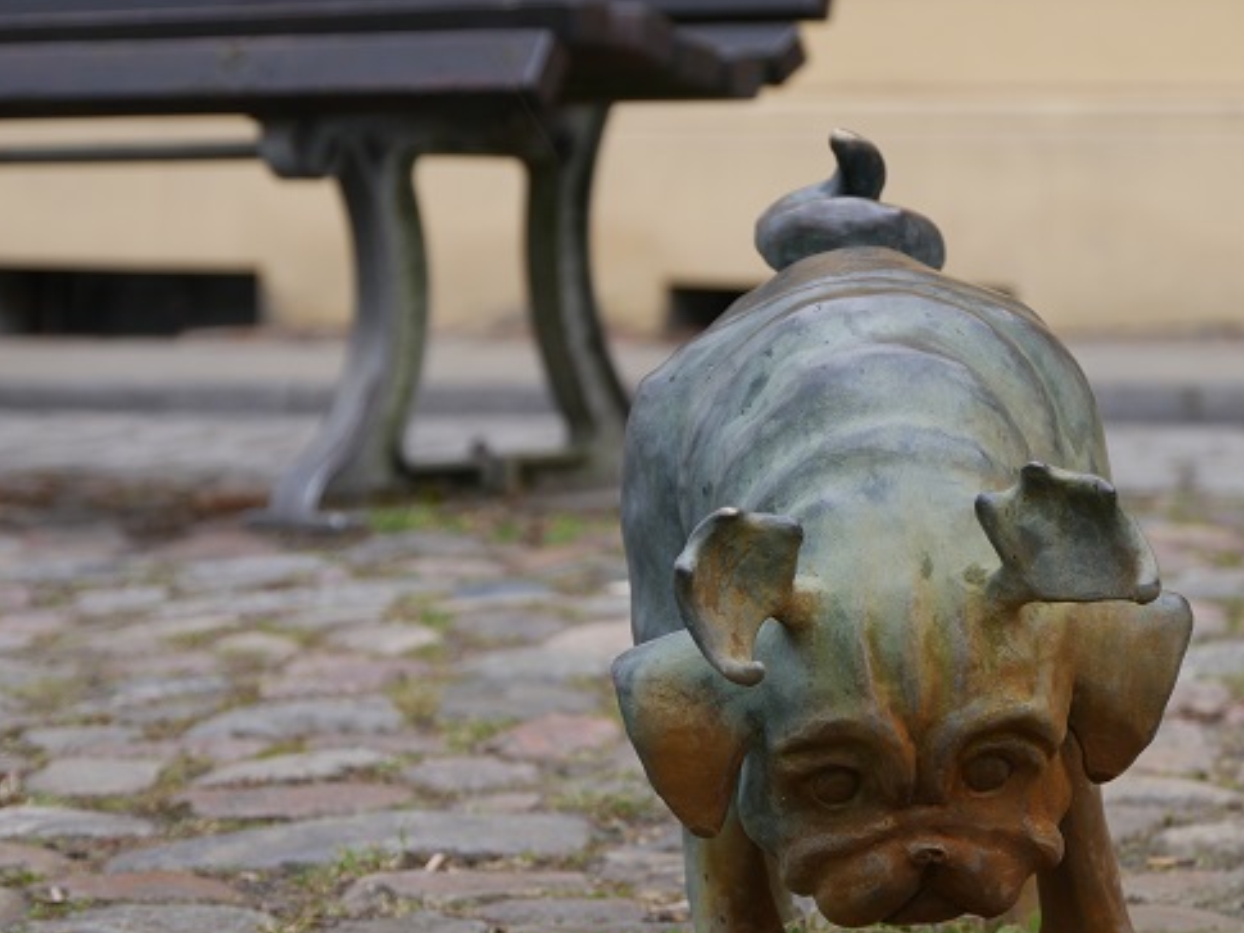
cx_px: 789
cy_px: 549
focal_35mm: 145
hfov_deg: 13.6
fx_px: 5212
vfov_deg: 10.2
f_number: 5.1
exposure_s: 1/125
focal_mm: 55
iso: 200
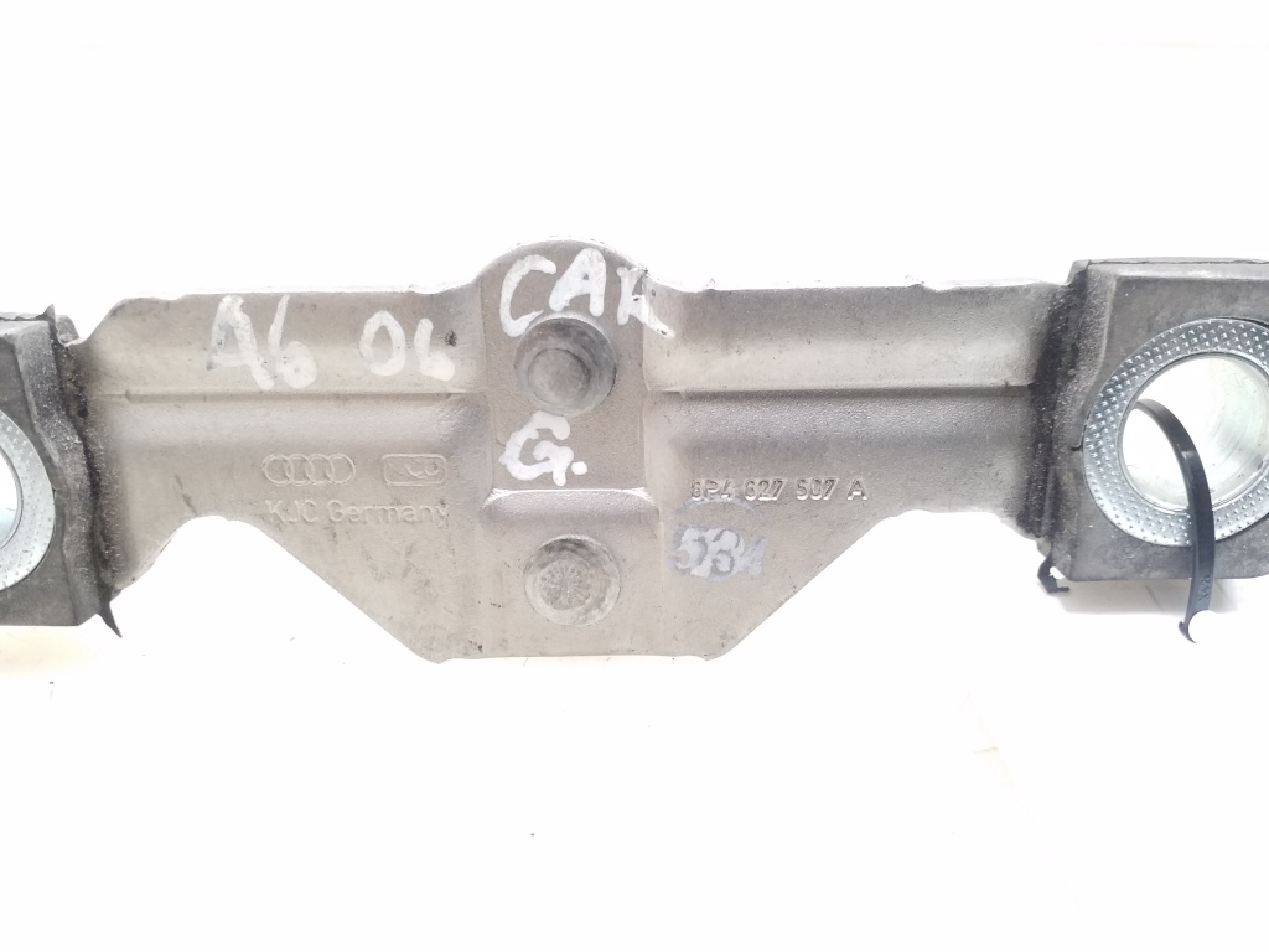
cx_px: 634
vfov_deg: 51.4
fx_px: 990
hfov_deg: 65.3
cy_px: 476
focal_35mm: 27
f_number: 1.9
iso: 200
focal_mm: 3.6
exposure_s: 1/25
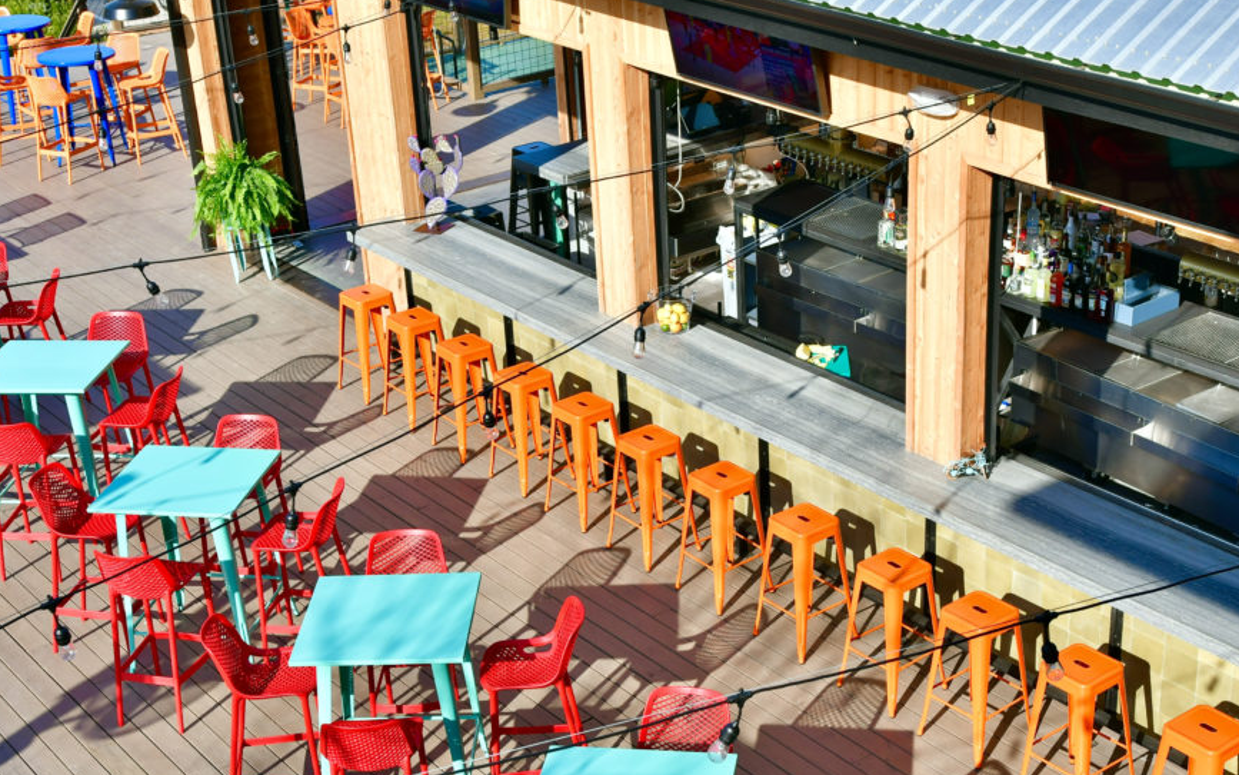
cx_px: 705
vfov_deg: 23.5
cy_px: 483
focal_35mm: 55
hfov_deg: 36.8
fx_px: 1857
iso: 200
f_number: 4
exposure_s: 1/1000
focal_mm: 26
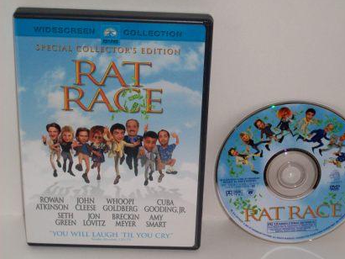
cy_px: 124
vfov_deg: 17.6
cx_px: 187
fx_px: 837
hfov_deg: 23.3
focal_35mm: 84
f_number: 4.2
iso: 160
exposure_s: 1/71.5
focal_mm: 12.8
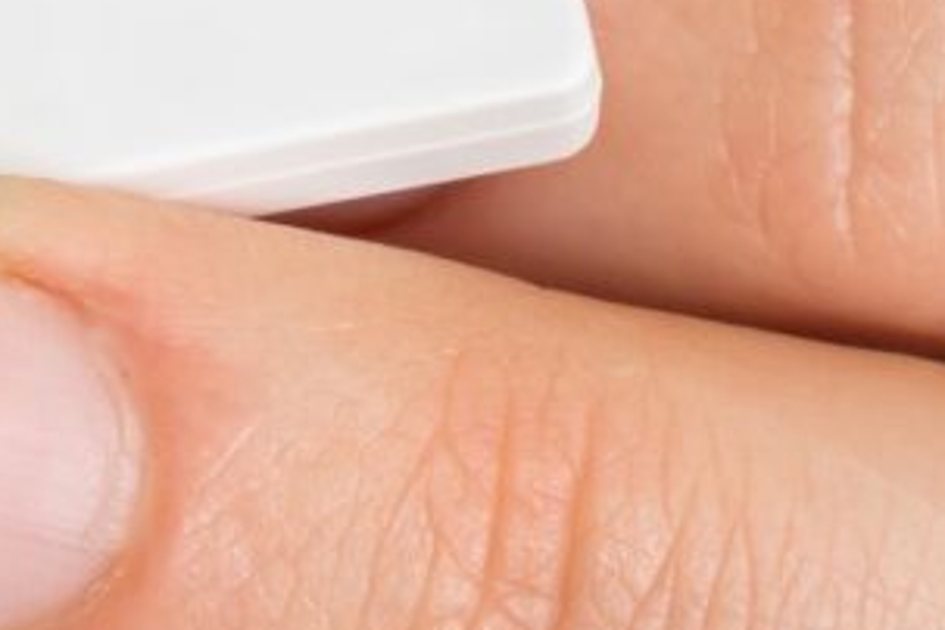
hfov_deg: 4.8
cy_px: -271
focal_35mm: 418
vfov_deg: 3.3
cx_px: -1113
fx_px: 10959
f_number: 8
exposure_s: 1/160
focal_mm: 55
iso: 100
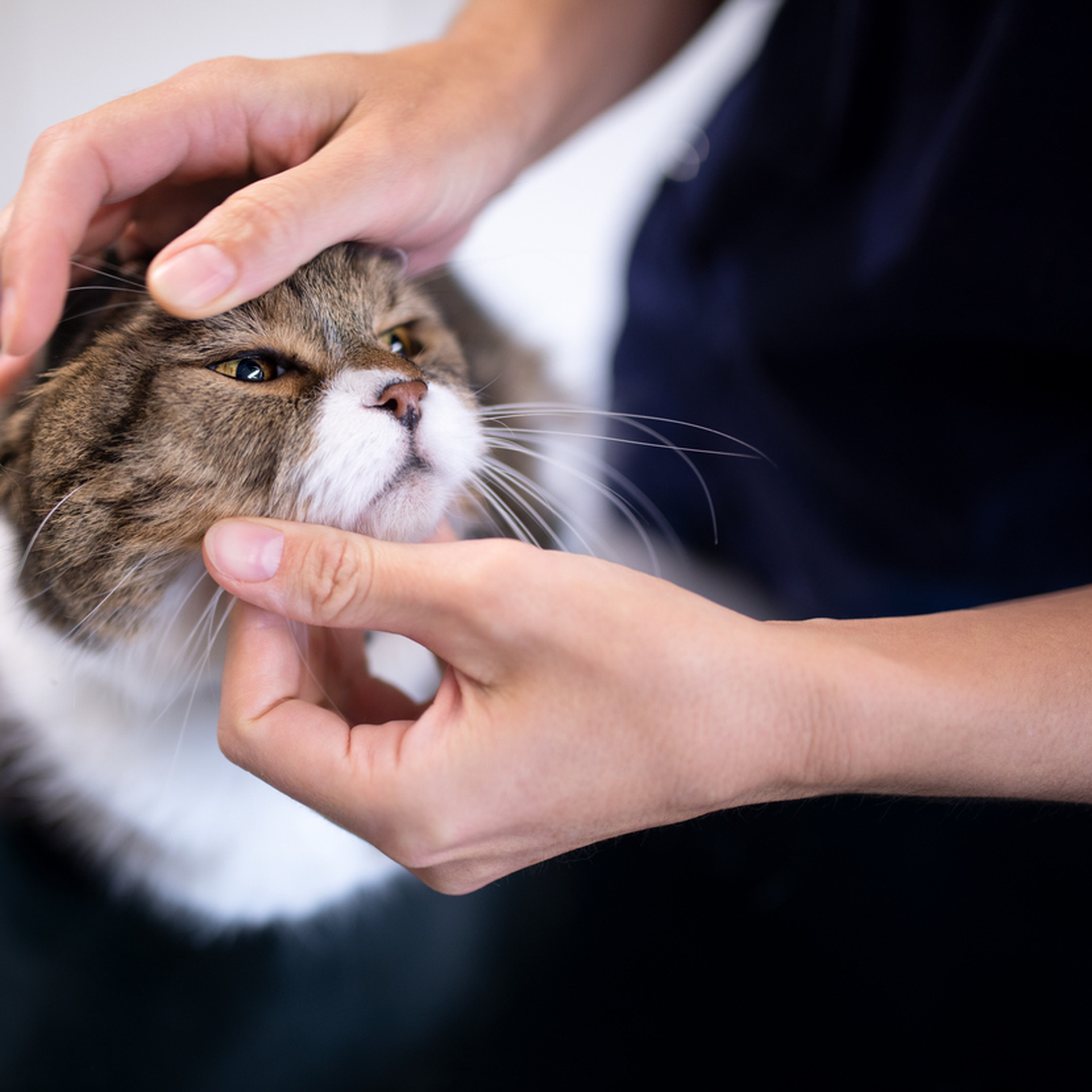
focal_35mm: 45
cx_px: 308
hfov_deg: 36.9
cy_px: 550
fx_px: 1606
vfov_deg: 37.6
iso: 280
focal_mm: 35
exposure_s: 1/400
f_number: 1.4
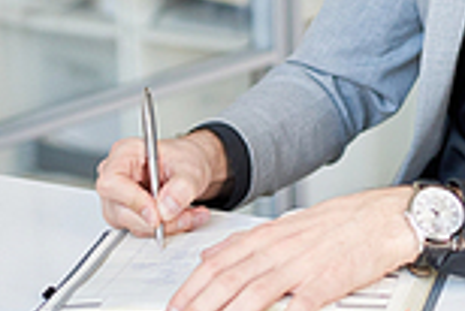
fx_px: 2431
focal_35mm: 188
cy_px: -75
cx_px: 374
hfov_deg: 10.9
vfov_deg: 7.3
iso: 500
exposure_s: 1/160
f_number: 2.8
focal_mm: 58
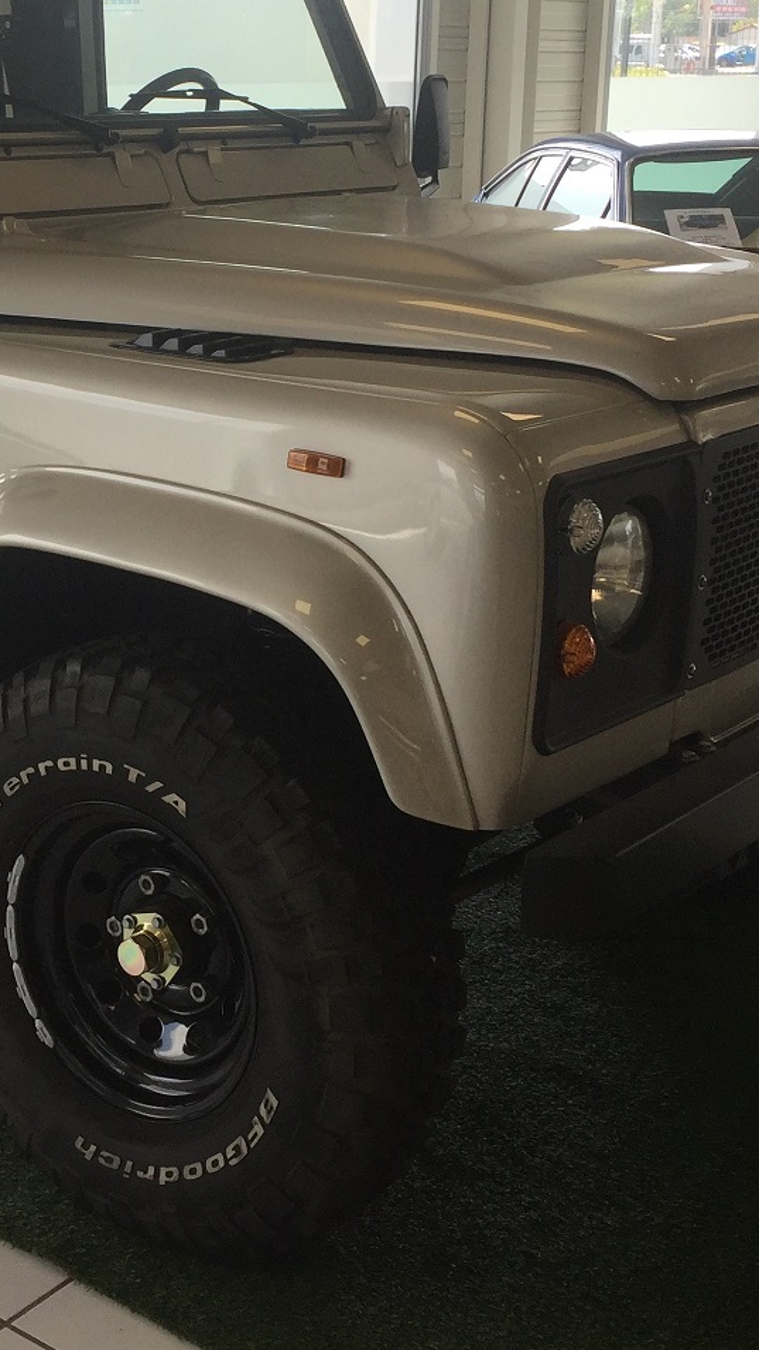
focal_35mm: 54
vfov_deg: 38.3
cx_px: 66
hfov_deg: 21.7
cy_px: 517
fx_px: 1933
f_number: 2.2
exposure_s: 1/321
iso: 32
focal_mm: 4.15
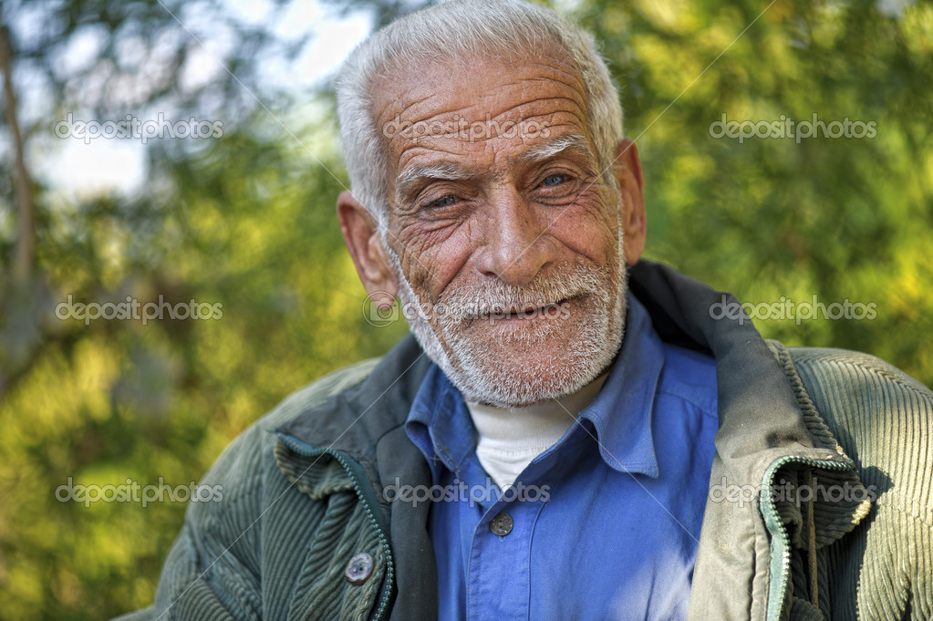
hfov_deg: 19.5
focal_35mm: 105
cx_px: 466
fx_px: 2720
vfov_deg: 13.0
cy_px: 310
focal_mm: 105
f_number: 3.2
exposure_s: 1/500
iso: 400
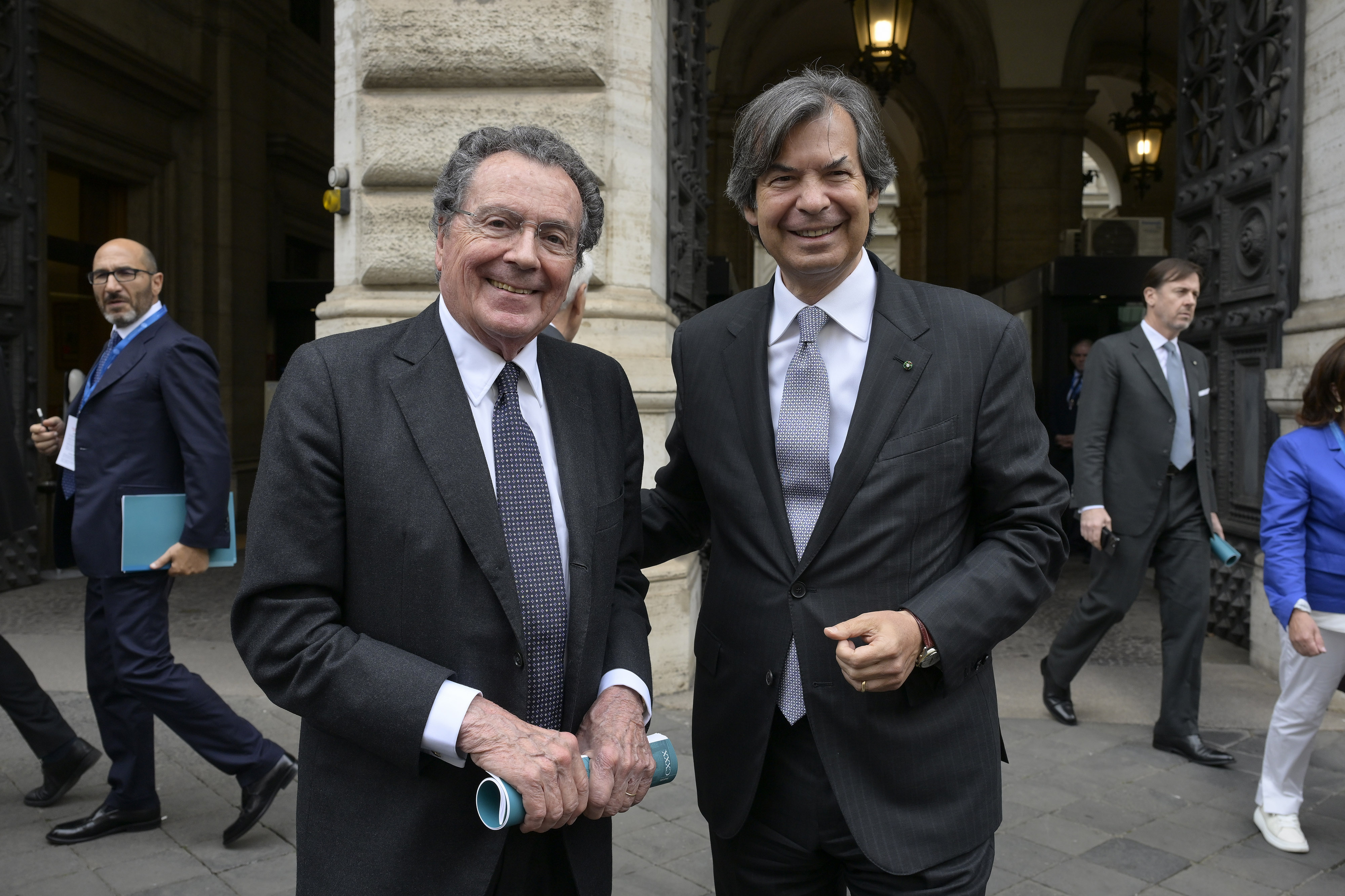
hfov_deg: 73.7
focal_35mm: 24
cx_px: 672
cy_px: 448
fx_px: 897
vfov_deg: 53.1
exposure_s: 1/500
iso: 400
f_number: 5.6
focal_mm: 24
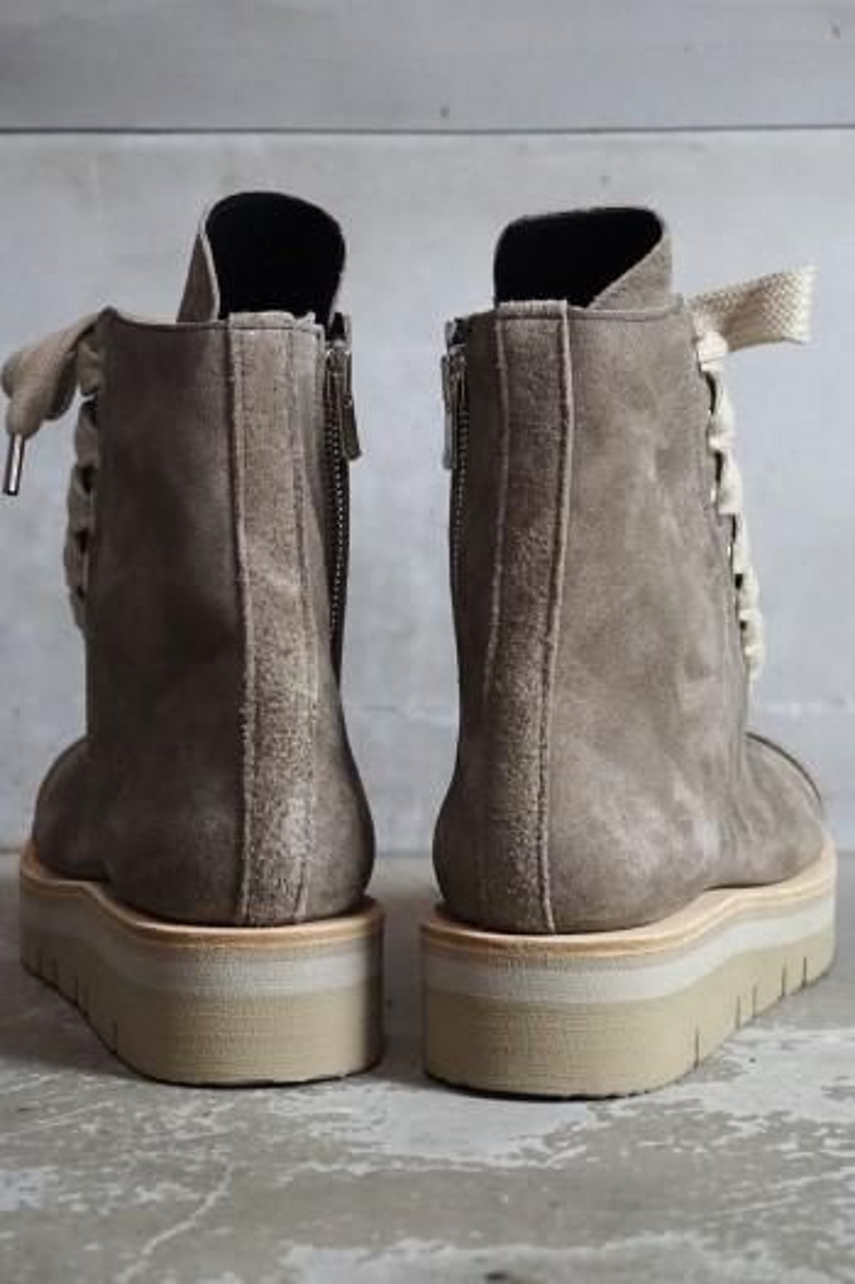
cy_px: 642
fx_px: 1659
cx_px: 428
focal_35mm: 46
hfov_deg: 28.9
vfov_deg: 42.3
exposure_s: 1/160
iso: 3200
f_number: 5
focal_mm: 31
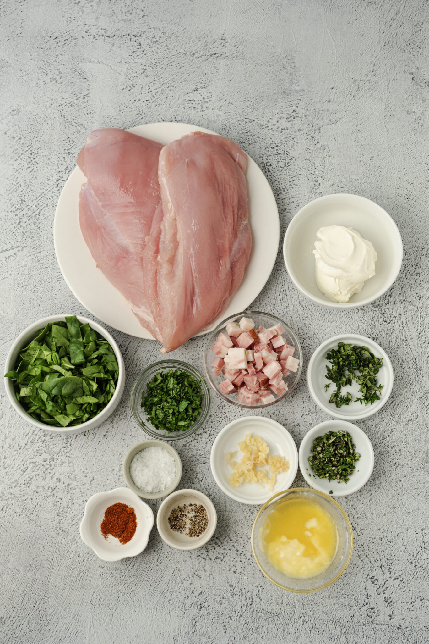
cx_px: 214
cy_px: 322
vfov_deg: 39.6
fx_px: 893
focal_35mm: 50
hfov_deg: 27.0
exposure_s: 1/40
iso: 320
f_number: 6.3
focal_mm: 50
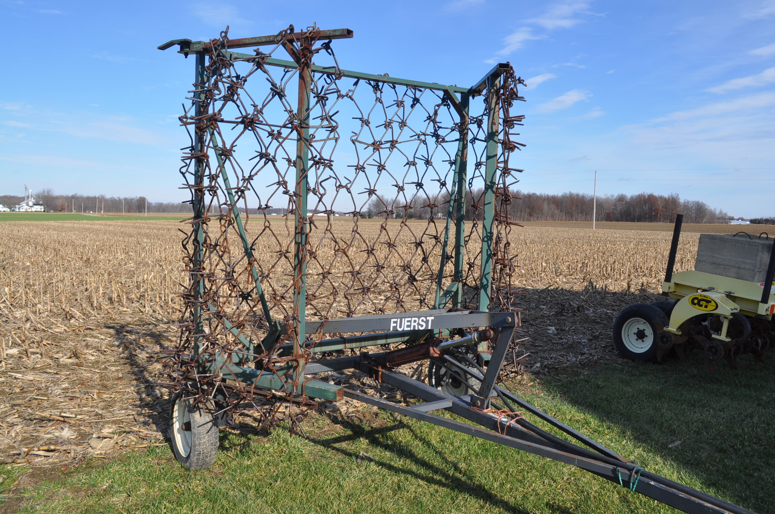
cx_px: 388
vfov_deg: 43.5
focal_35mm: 30
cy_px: 257
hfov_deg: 62.0
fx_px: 645
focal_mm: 20
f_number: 9
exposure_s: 1/320
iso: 200
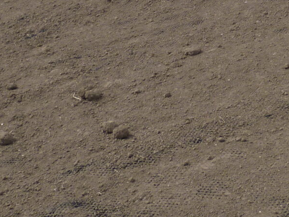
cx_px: 209
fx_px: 893
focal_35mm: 107
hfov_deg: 18.3
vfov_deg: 13.5
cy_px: -41
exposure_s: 1/160
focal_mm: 5.5
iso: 80
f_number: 8
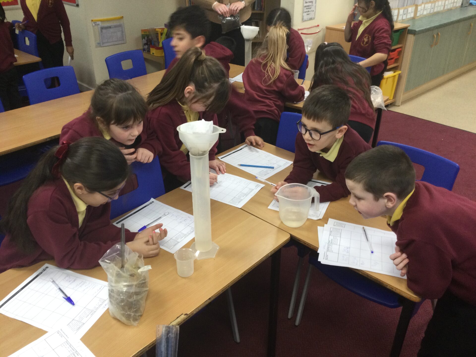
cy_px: 178
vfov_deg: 45.4
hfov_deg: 58.4
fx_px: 426
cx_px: 238
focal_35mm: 31
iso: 100
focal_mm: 3.3
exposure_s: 1/33
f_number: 2.4
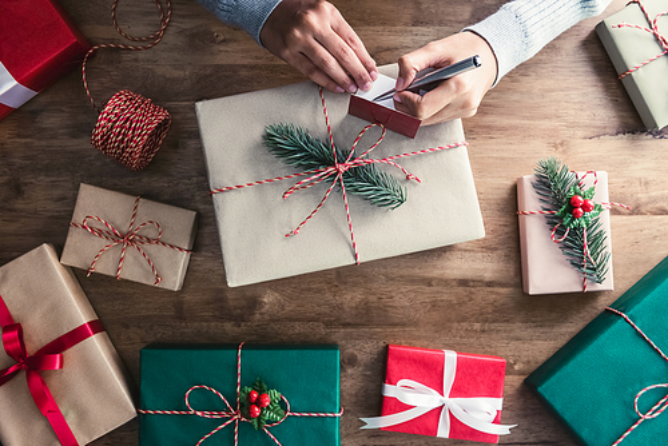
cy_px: 223
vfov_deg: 35.1
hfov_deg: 50.7
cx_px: 334
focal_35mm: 38
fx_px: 705
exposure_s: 1/40
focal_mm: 38
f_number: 5
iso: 160
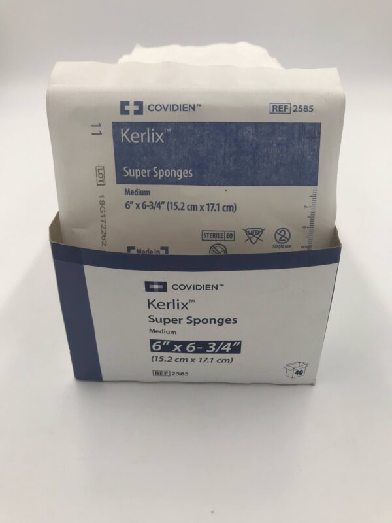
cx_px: 196
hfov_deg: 49.7
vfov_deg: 63.4
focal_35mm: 28
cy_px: 262
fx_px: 423
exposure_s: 1/120
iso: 32
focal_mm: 3.99
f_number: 1.8
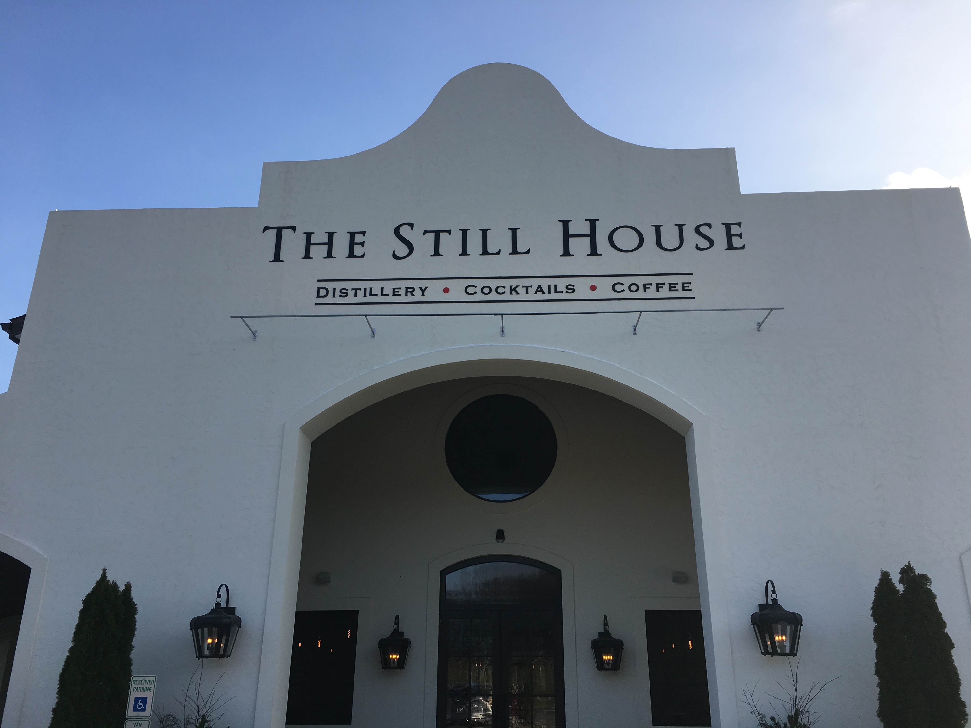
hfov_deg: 61.7
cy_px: 364
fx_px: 813
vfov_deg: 48.2
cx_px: 486
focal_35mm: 29
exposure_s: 1/1054
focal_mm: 4.15
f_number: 2.2
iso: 25
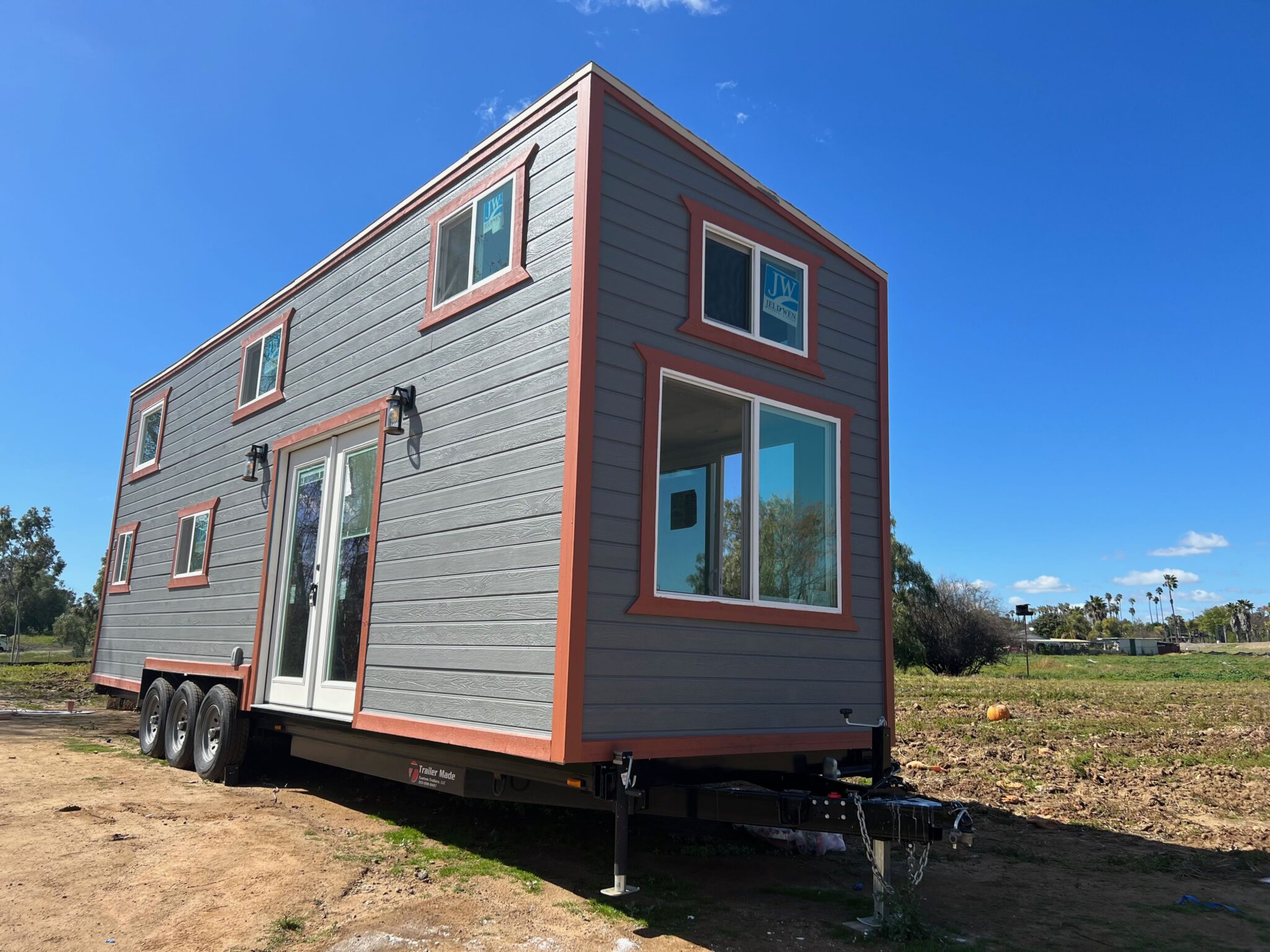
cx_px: 635
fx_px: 954
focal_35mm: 26
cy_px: 476
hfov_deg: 67.3
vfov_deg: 53.1
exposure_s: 1/3831
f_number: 1.5
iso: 50
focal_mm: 5.7
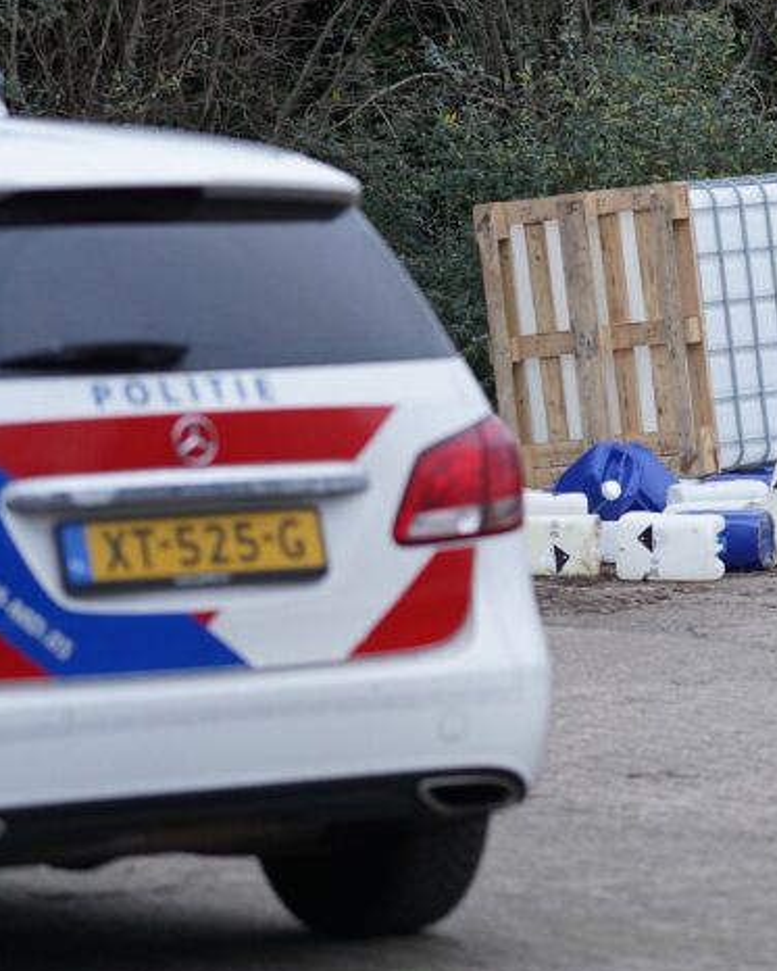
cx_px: 998
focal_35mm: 262
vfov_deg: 7.4
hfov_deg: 5.9
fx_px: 7529
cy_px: 378
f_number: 4
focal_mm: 127
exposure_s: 1/160
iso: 2000
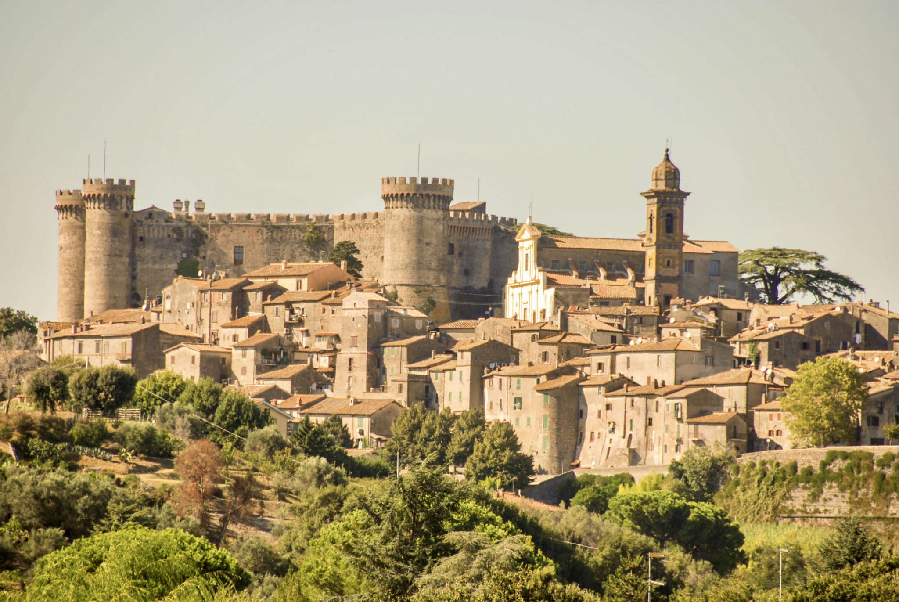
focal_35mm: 300
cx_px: 450
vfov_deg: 4.6
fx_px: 7501
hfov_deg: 6.9
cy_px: 301
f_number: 5.6
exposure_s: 1/640
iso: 200
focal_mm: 200
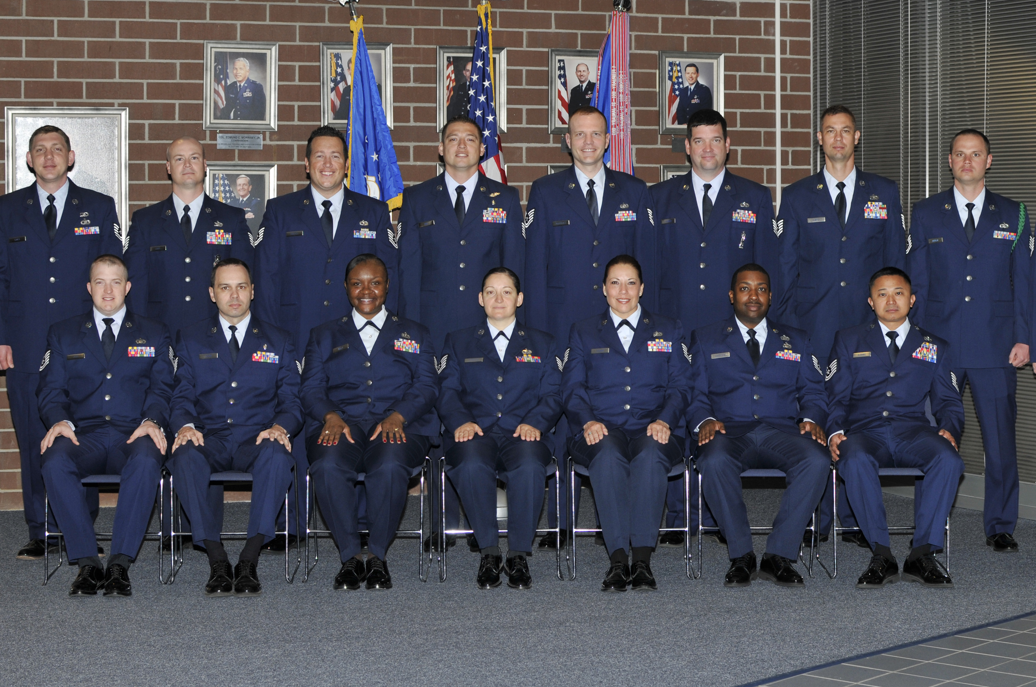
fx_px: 1769
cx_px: 569
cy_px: 298
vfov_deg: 22.0
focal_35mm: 62
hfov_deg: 32.6
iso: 200
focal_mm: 35
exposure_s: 1/100
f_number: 4.5
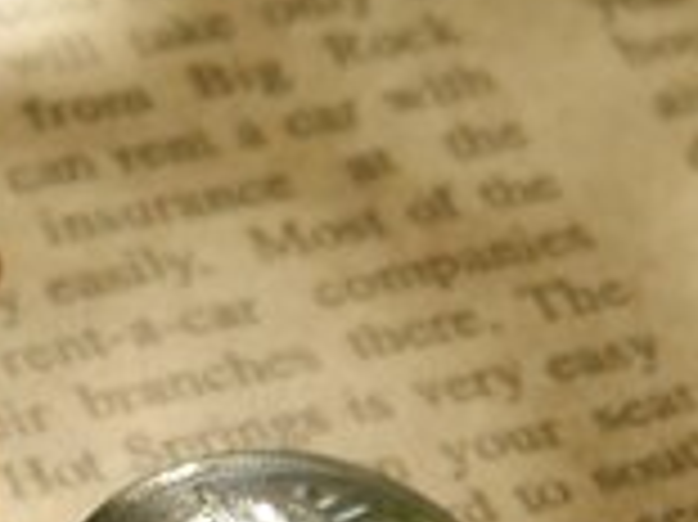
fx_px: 6810
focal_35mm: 338
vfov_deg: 4.4
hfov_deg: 5.7
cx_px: -626
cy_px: 432
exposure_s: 1/160
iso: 100
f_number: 4.2
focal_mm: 14.6
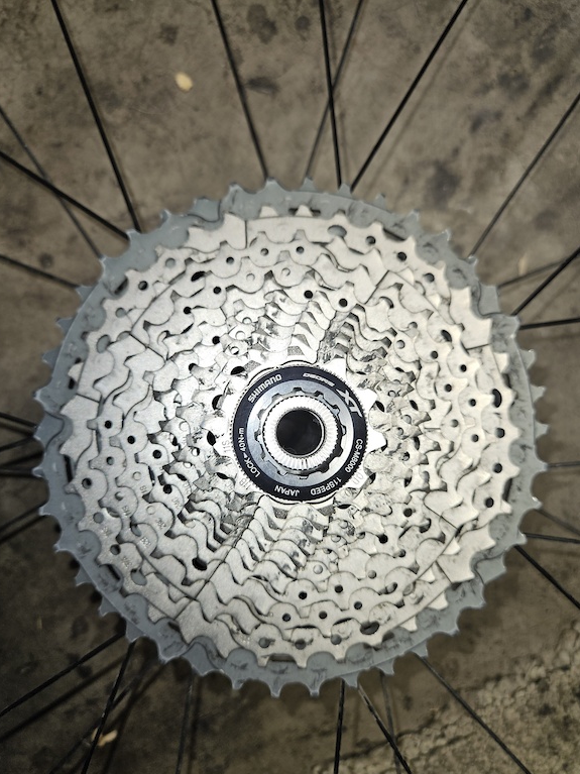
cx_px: 281
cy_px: 403
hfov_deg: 56.8
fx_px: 536
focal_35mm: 24
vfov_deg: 71.6
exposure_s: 1/50
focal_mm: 5.4
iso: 50
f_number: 1.8
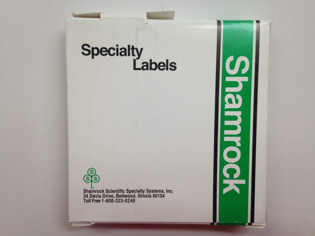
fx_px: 300
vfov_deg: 42.9
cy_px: 118
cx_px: 158
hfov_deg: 55.4
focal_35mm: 33
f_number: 2.4
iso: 50
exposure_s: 1/60
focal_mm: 4.12
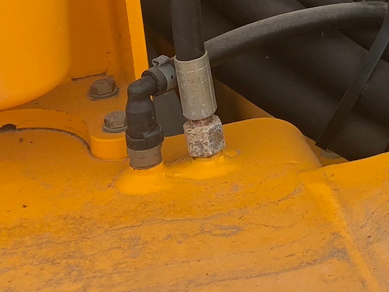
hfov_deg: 13.2
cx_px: 431
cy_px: -166
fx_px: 1653
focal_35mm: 147
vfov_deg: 9.8
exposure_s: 1/276
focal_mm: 3.99
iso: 20
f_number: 1.8
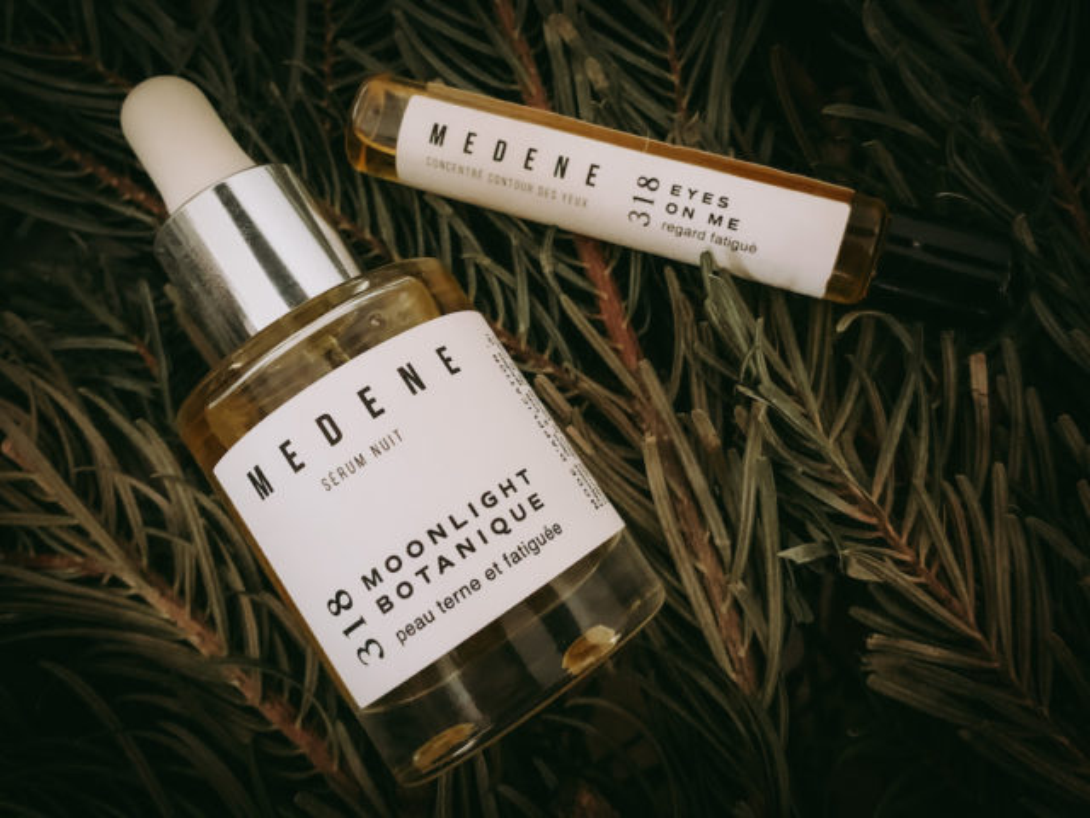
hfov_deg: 67.3
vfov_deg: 53.1
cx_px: 545
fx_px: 819
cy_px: 409
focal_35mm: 26
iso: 800
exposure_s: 1/30
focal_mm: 4.25
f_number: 1.8
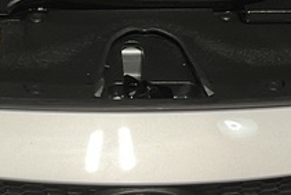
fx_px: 1108
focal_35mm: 137
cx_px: 94
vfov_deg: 9.9
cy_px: -11
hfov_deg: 14.9
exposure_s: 1/120
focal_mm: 3
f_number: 1.8
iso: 50
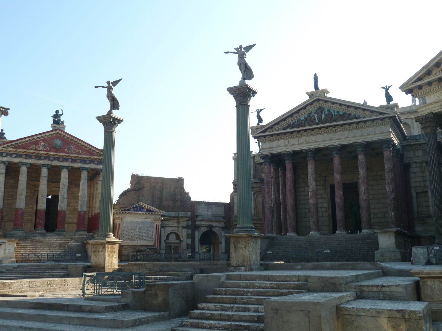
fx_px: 447
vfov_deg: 40.7
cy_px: 166
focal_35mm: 35
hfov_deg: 52.6
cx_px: 221
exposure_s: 1/320
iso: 80
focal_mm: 5.7
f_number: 4
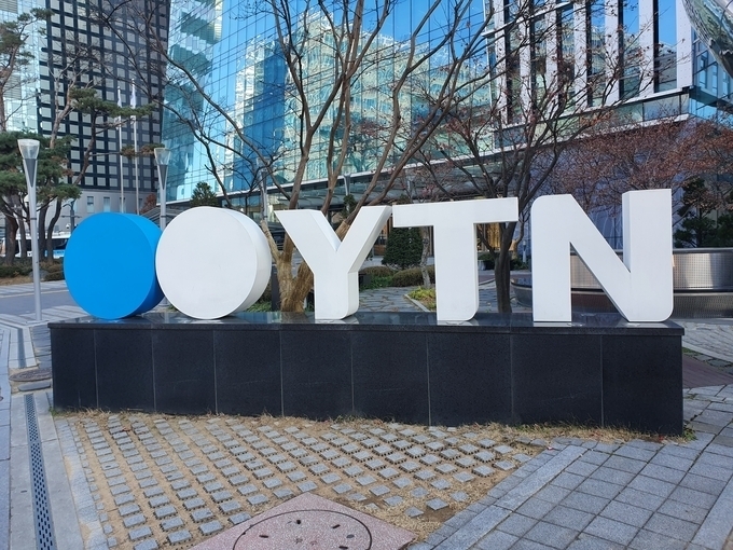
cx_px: 366
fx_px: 551
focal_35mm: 26
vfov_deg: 53.1
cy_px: 275
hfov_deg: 67.3
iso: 50
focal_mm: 4.32
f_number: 2.4
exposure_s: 1/153
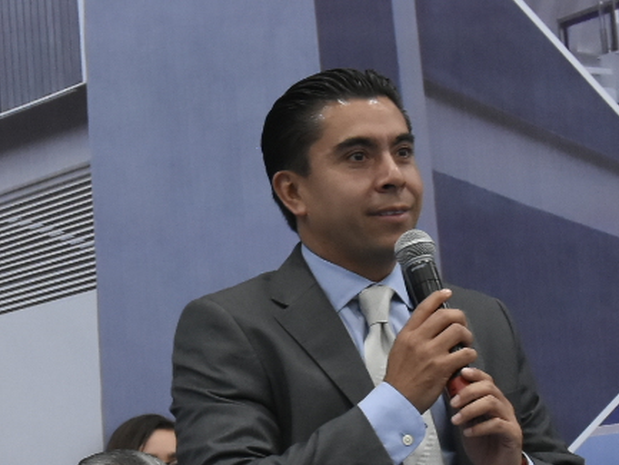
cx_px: 297
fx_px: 3667
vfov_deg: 7.2
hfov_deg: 9.6
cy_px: 355
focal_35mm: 205
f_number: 5.6
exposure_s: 1/200
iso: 2000
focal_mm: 38
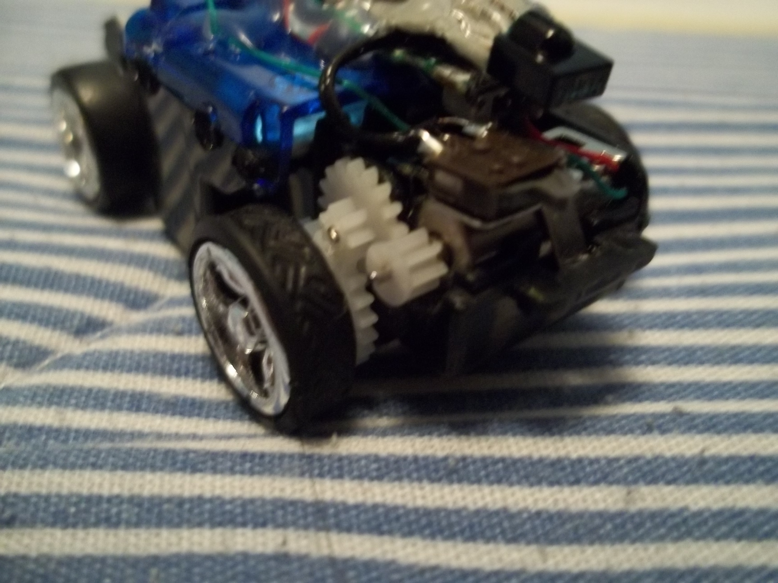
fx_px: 809
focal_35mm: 36
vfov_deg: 39.7
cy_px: 292
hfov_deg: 51.4
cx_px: 389
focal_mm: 6.5
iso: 320
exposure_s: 1/8
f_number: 3.1
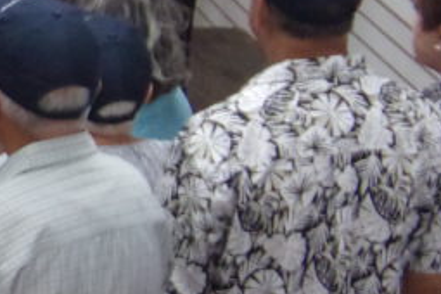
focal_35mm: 221
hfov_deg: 9.0
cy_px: -35
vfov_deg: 6.2
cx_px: -310
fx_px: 2707
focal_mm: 9.4
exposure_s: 1/34
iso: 250
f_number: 4.2
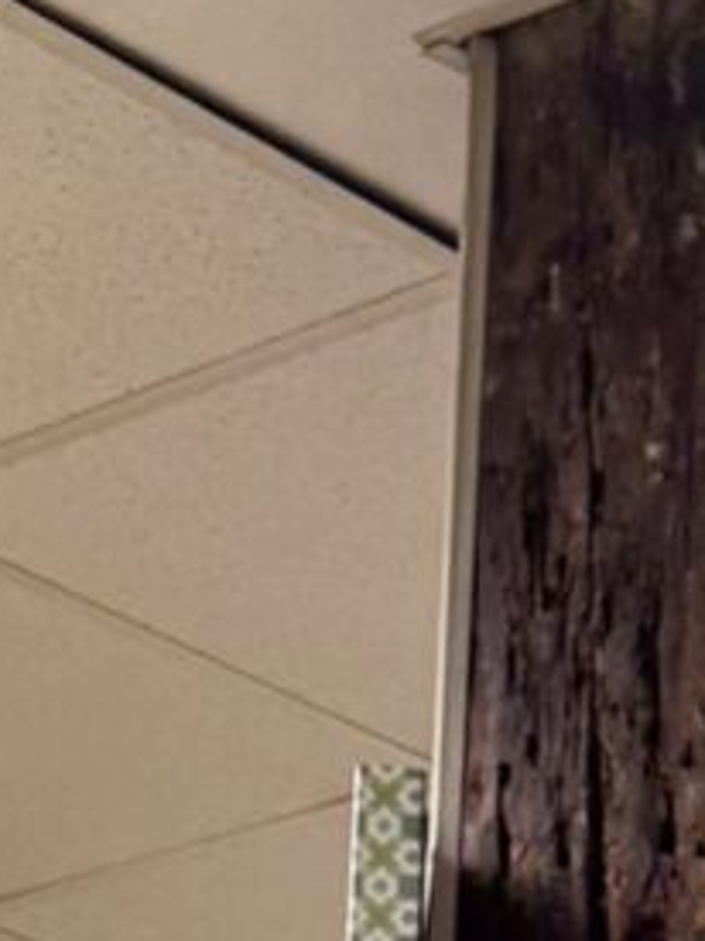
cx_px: 691
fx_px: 4865
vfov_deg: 9.0
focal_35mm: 179
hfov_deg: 8.2
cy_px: 2809
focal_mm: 6.76
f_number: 1.78
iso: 200
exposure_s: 1/100
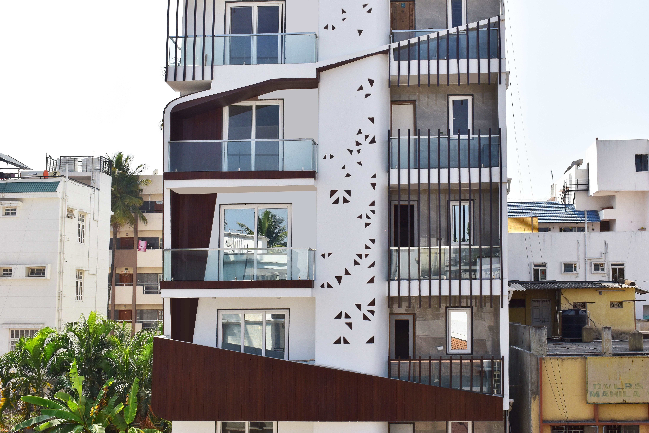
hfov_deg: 43.6
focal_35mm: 45
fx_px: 811
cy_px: 216
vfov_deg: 29.9
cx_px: 324
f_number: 11
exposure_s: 1/500
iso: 280
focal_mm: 30
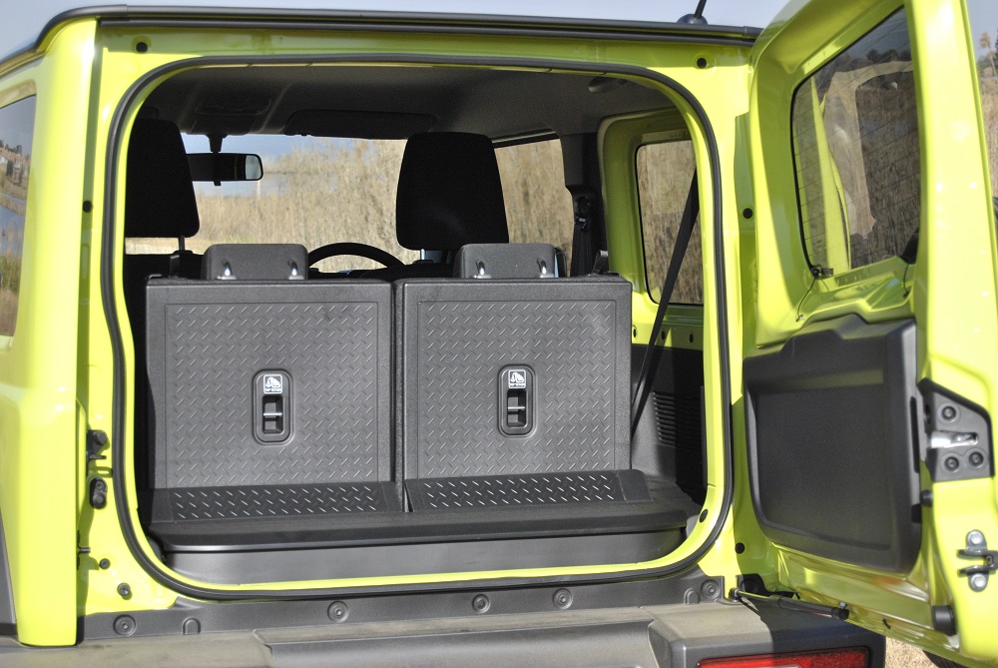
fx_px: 2289
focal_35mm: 82
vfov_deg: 16.6
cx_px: 499
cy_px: 334
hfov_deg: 24.6
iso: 400
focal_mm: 55
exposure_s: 1/1250
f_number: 5.6
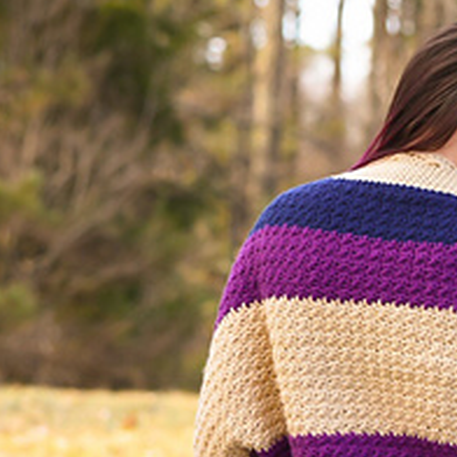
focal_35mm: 325
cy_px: 258
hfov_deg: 5.4
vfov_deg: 5.4
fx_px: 4854
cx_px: 403
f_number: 6.3
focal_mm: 100
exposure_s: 1/160
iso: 200
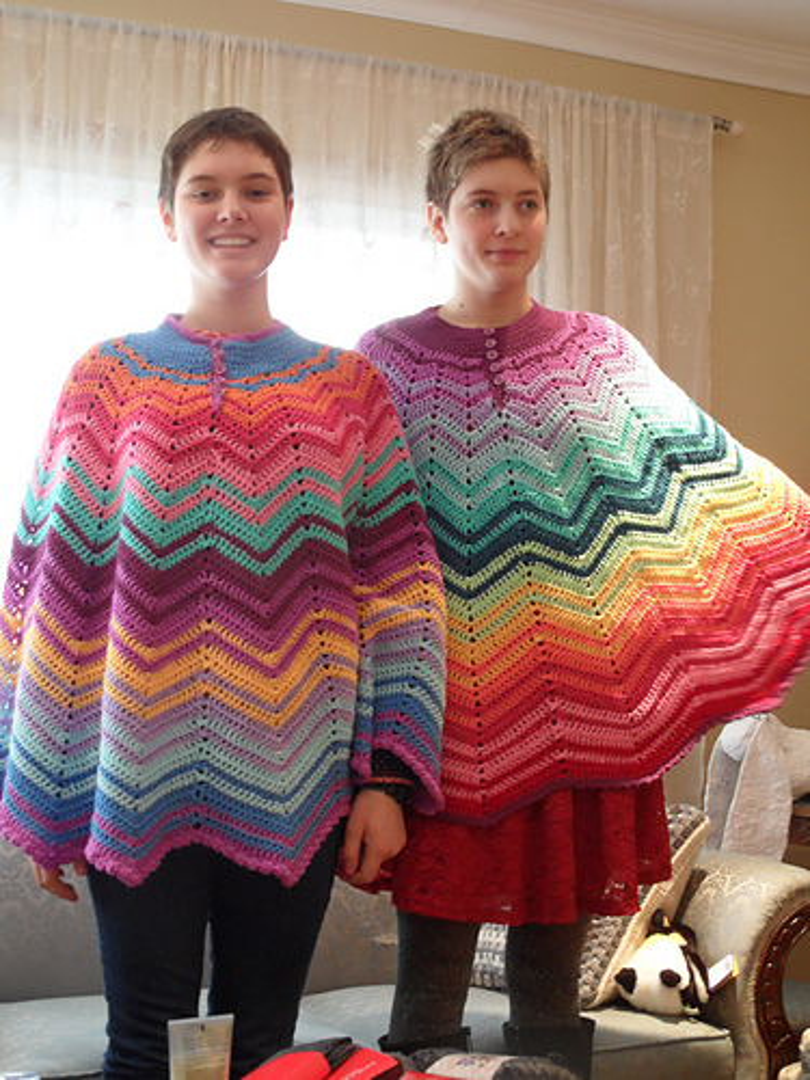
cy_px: 540
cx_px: 405
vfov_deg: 38.2
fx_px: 1560
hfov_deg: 29.1
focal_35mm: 50
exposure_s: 1/15
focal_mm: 8.2
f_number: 3.8
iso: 200
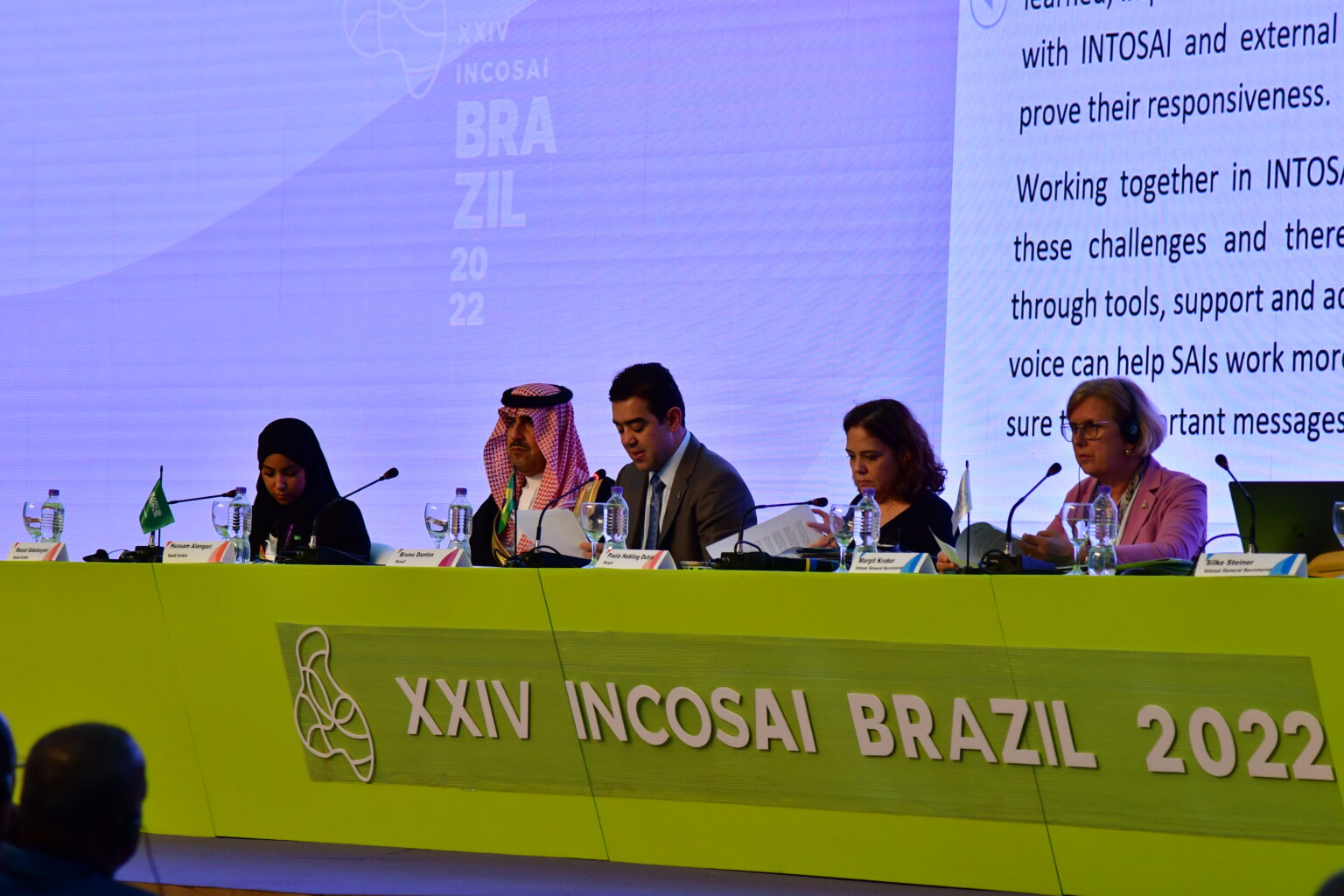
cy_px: 448
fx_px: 6719
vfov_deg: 7.6
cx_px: 672
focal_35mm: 180
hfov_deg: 11.4
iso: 900
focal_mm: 120
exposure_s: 1/200
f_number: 4
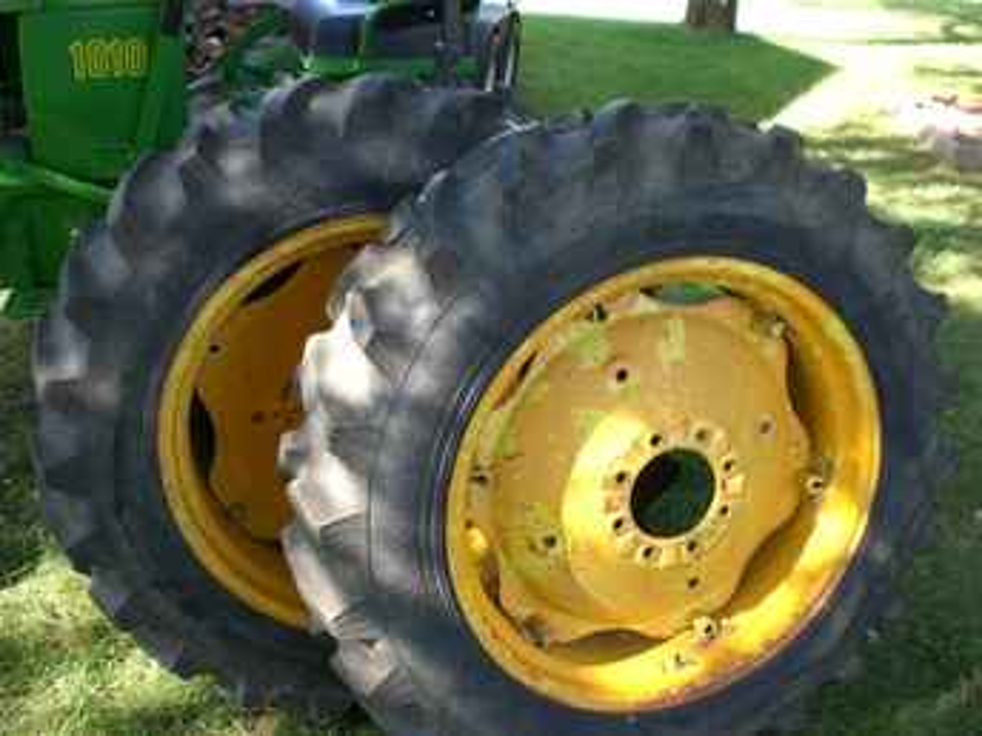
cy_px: 368
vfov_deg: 37.7
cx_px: 491
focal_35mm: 38
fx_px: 1078
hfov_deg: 49.0
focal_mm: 6.3
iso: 100
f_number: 3.1
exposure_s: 1/160
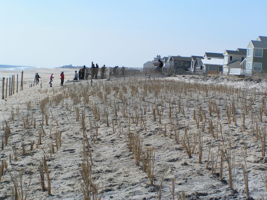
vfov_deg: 14.9
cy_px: 100
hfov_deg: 19.8
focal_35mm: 99
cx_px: 134
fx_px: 764
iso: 50
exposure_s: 1/500
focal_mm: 15.2
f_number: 7.1
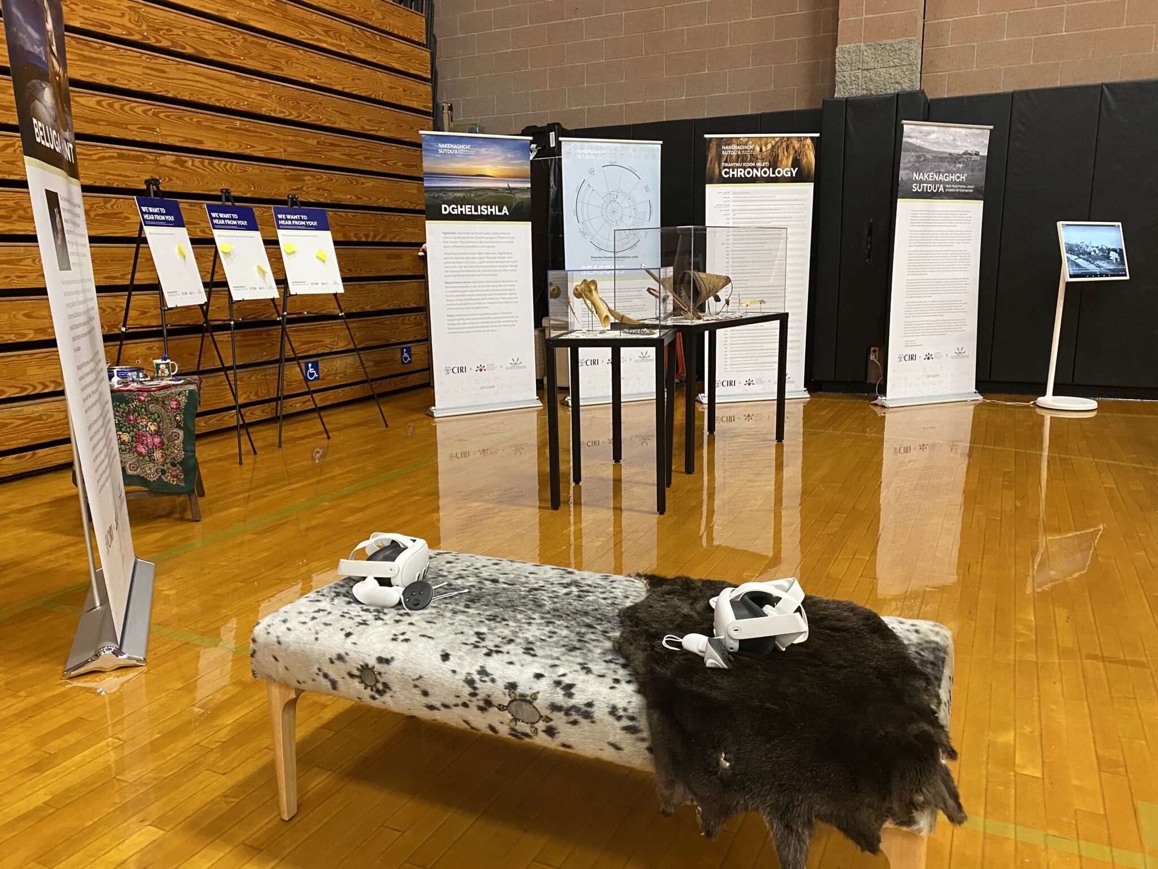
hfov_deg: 67.3
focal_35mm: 26
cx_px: 579
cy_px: 434
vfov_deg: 53.1
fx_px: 870
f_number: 1.8
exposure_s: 1/60
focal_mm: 4.25
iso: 320
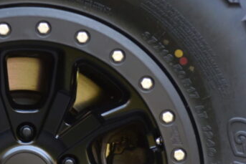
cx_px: 40
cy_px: 173
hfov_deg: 8.8
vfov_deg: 5.9
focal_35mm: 233
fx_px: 1593
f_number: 3
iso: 1400
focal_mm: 100
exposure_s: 1/125
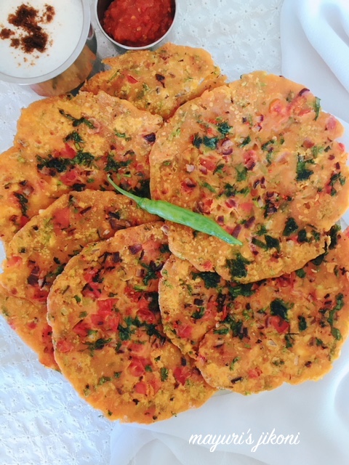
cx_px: 174
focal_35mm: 29
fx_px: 390
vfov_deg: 61.7
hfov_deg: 48.2
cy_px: 232
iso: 100
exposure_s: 1/33
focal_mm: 4.15
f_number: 2.2
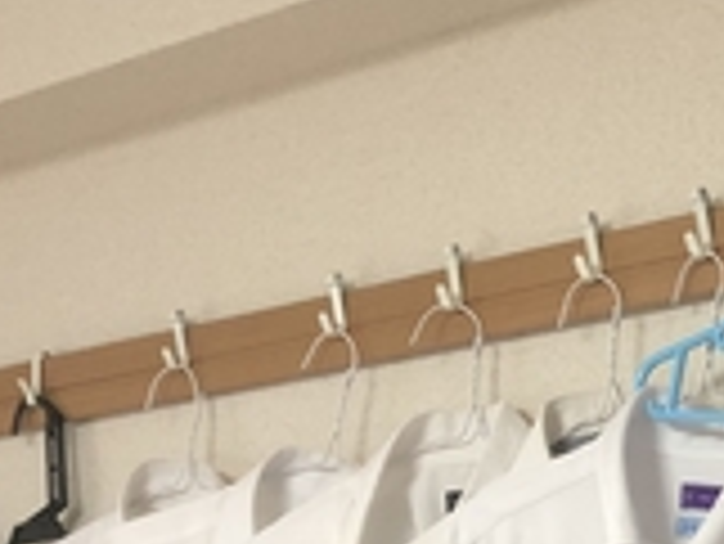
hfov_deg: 16.6
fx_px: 2323
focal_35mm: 111
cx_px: 976
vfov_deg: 12.9
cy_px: 733
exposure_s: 1/20
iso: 40
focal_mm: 3.99
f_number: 1.8
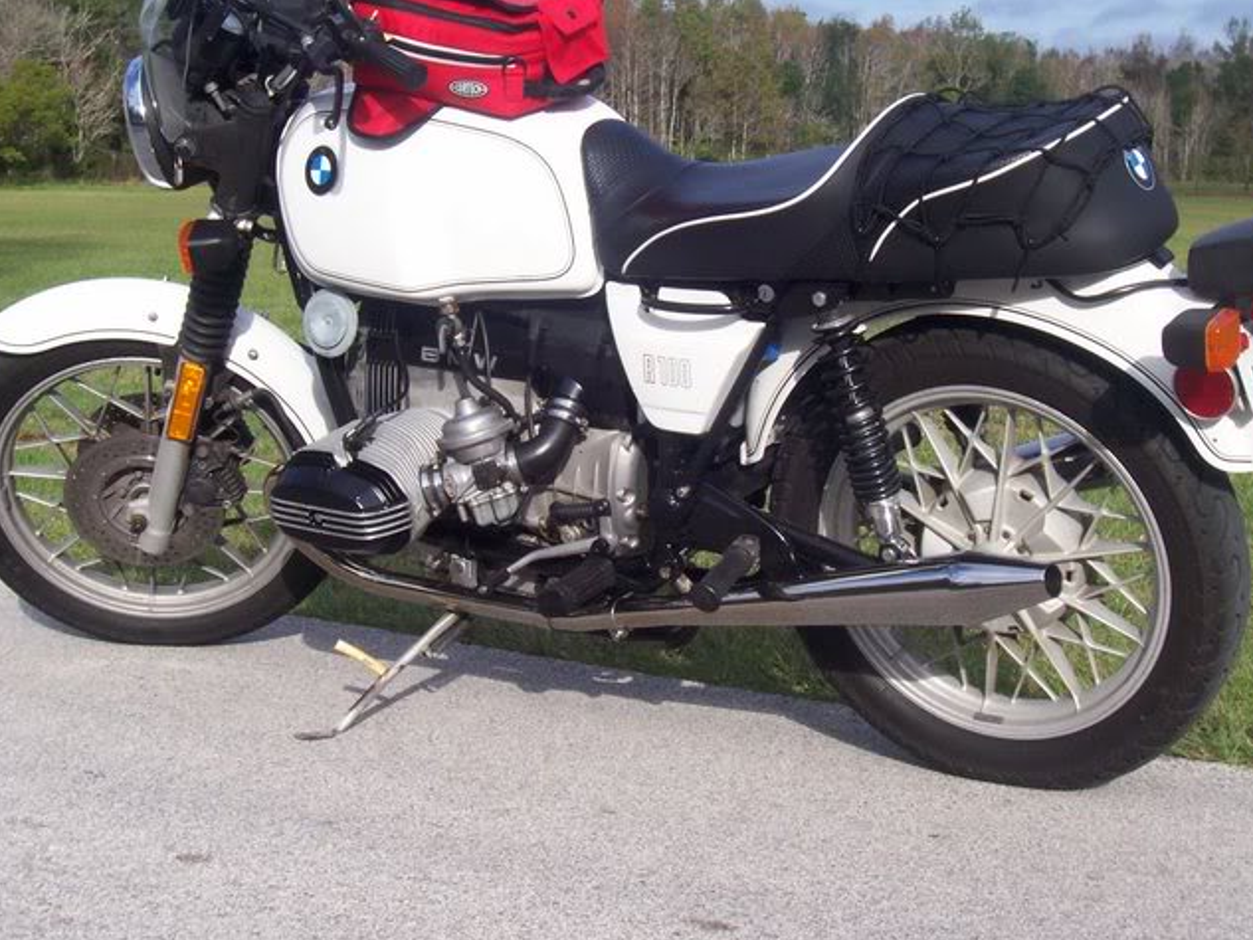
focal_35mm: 67
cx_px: 649
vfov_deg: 21.9
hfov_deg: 29.0
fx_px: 2426
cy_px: 400
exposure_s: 1/269
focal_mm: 8.7
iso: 80
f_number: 6.1
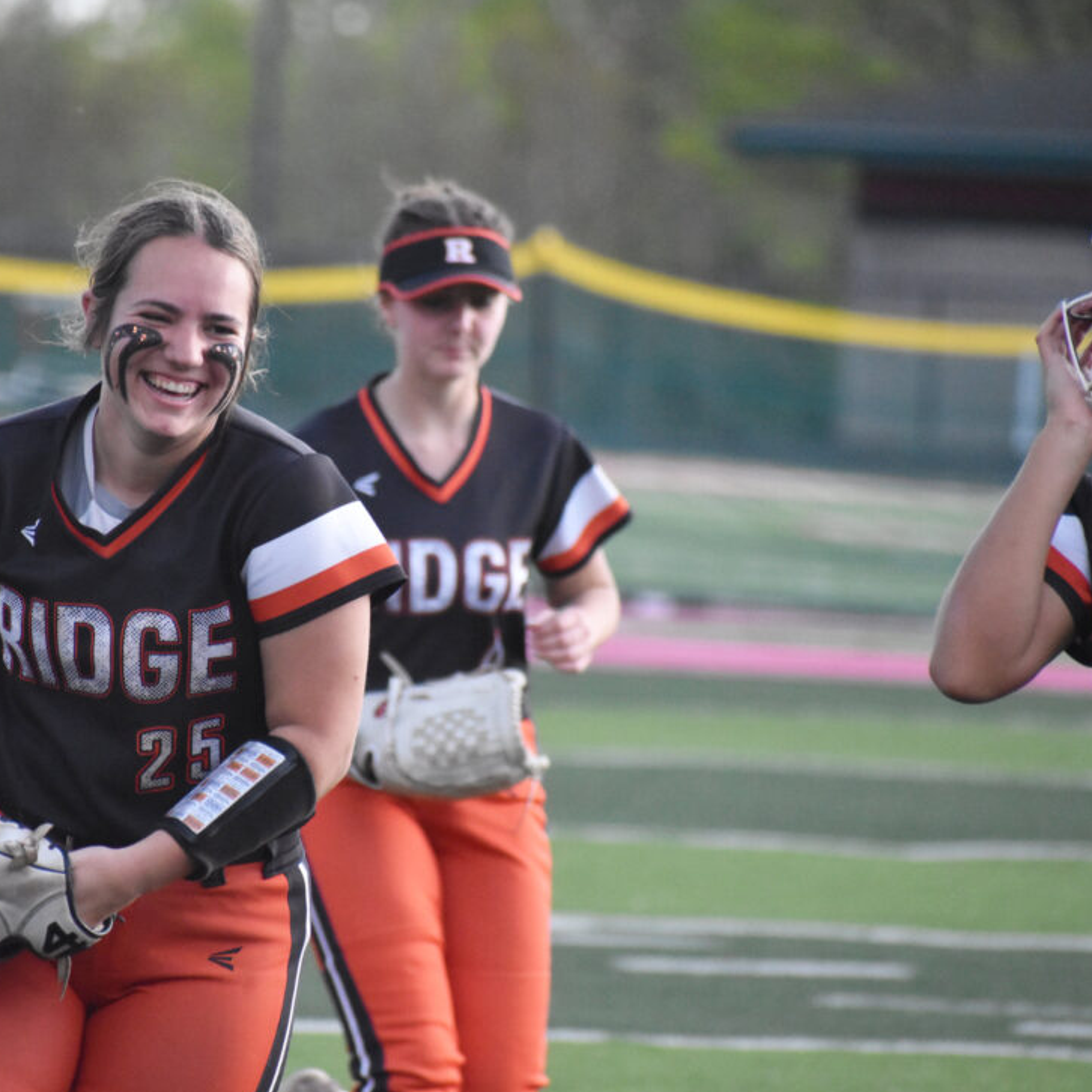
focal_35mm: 502
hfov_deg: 3.5
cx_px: 347
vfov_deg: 3.5
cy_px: 547
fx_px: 17917
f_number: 6
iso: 3200
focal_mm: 260
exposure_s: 1/4000
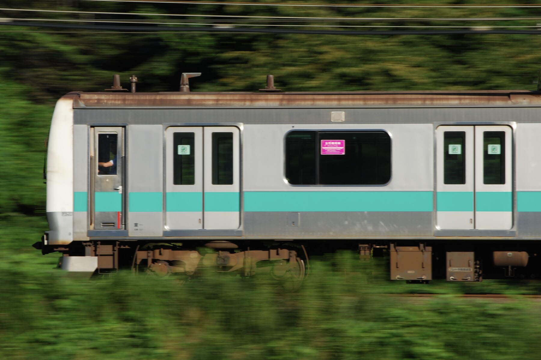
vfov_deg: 7.3
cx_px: 270
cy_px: 180
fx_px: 2817
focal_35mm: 188
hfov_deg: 11.0
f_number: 14
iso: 100
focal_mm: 125
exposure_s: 1/80
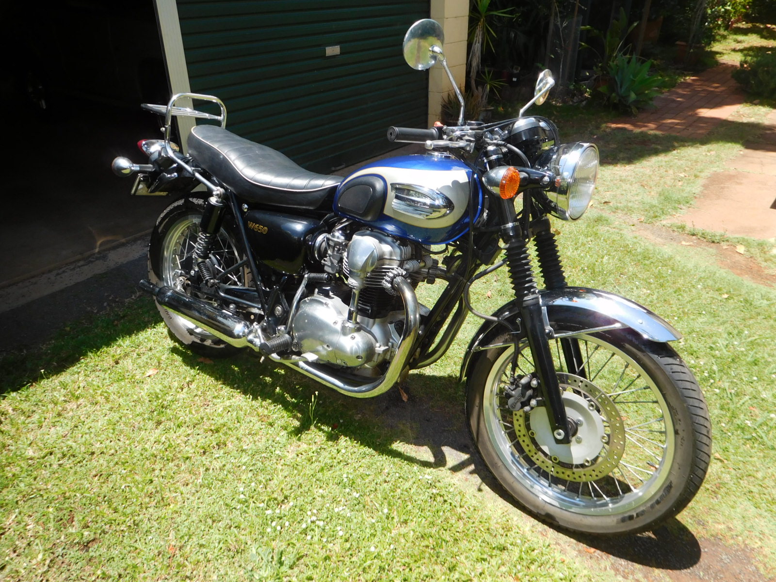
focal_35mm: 25
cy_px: 291
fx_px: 560
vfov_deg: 54.9
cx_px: 388
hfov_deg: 69.4
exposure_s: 1/640
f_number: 3.4
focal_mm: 4.5
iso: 125
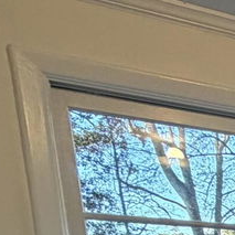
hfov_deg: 10.9
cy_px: 432
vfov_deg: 15.7
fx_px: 714
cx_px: 729
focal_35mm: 93
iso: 250
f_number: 2.2
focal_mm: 2.22
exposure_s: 1/120
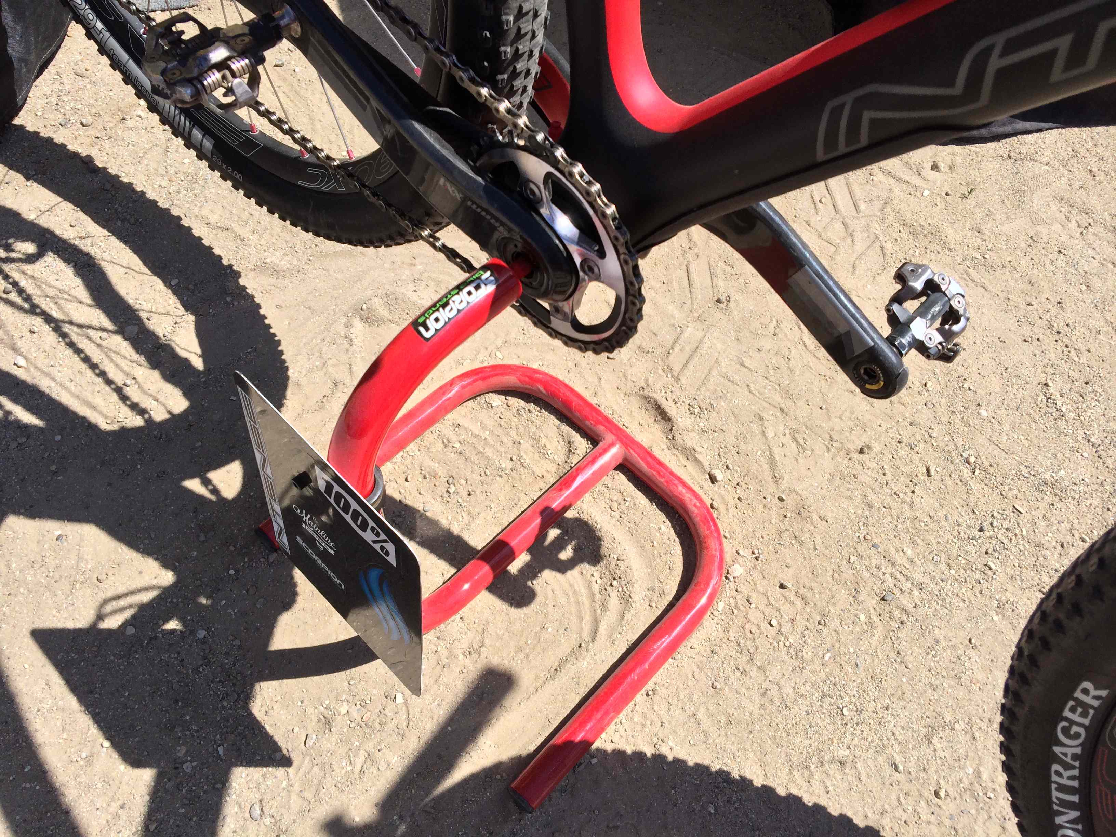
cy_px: 418
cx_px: 558
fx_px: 967
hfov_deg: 60.0
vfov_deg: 46.8
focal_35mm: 30
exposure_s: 1/2740
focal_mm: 4.12
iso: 40
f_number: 2.2
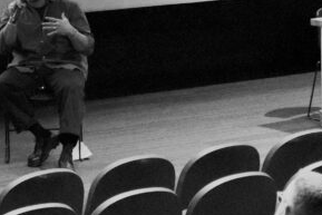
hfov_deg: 9.4
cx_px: 124
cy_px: 25
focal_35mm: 218
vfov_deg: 6.3
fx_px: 1951
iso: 5000
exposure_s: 1/125
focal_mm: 27
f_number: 2.8
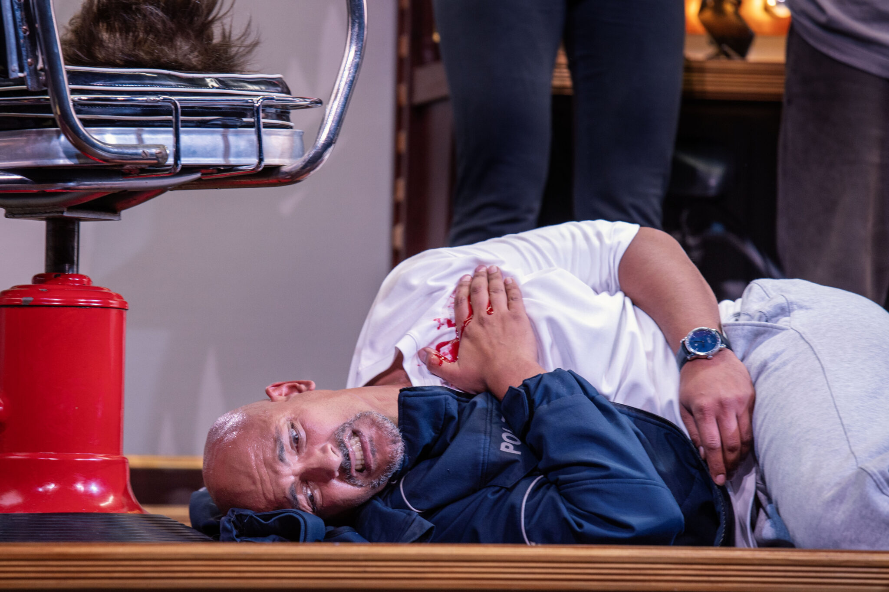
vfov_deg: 6.9
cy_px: 296
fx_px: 4938
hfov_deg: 10.3
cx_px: 444
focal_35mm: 200
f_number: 4
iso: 1250
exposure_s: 1/100
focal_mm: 200
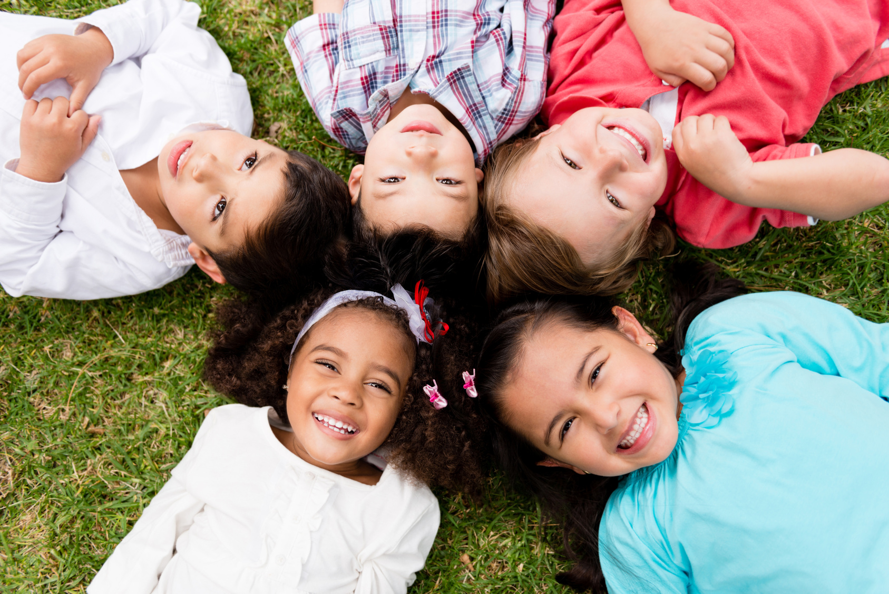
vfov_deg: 36.9
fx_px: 889
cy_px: 297
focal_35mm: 36
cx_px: 444
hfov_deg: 53.1
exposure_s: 1/200
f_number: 3.2
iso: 100
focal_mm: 36
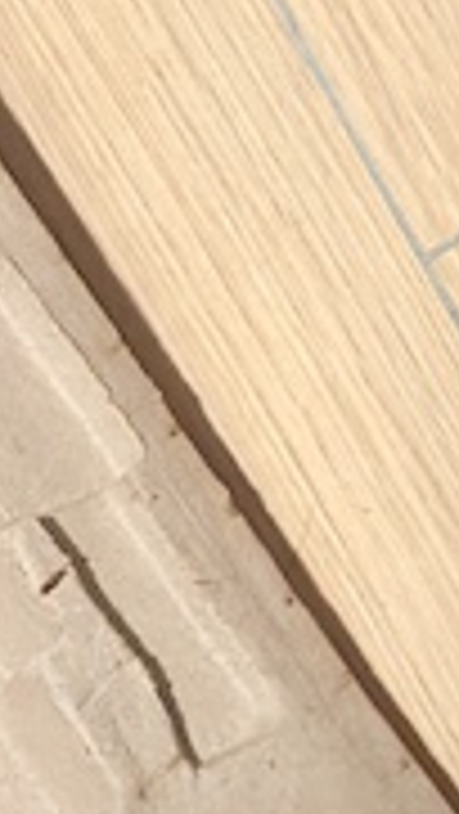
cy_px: 630
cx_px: 1336
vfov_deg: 18.3
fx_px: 2506
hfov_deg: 8.8
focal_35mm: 116
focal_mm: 6.81
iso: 1430
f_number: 1.85
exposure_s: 1/24
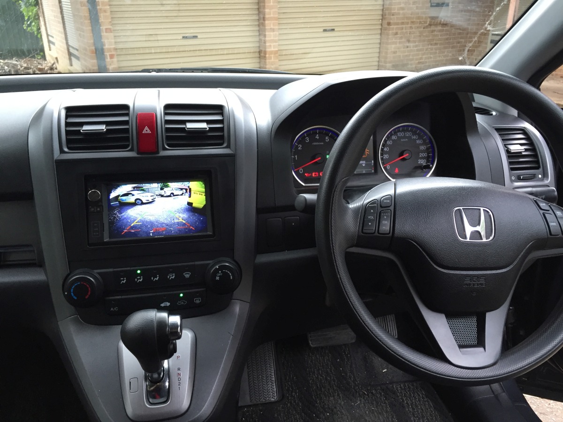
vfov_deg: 48.2
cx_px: 282
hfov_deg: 61.7
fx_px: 472
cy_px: 211
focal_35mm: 29
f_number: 2.2
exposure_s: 1/33
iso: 64
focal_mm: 4.15
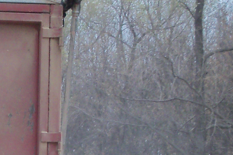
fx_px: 1353
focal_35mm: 209
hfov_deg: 9.4
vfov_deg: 6.4
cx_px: -190
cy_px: 283
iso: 80
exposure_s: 1/200
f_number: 3.3
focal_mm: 9.3
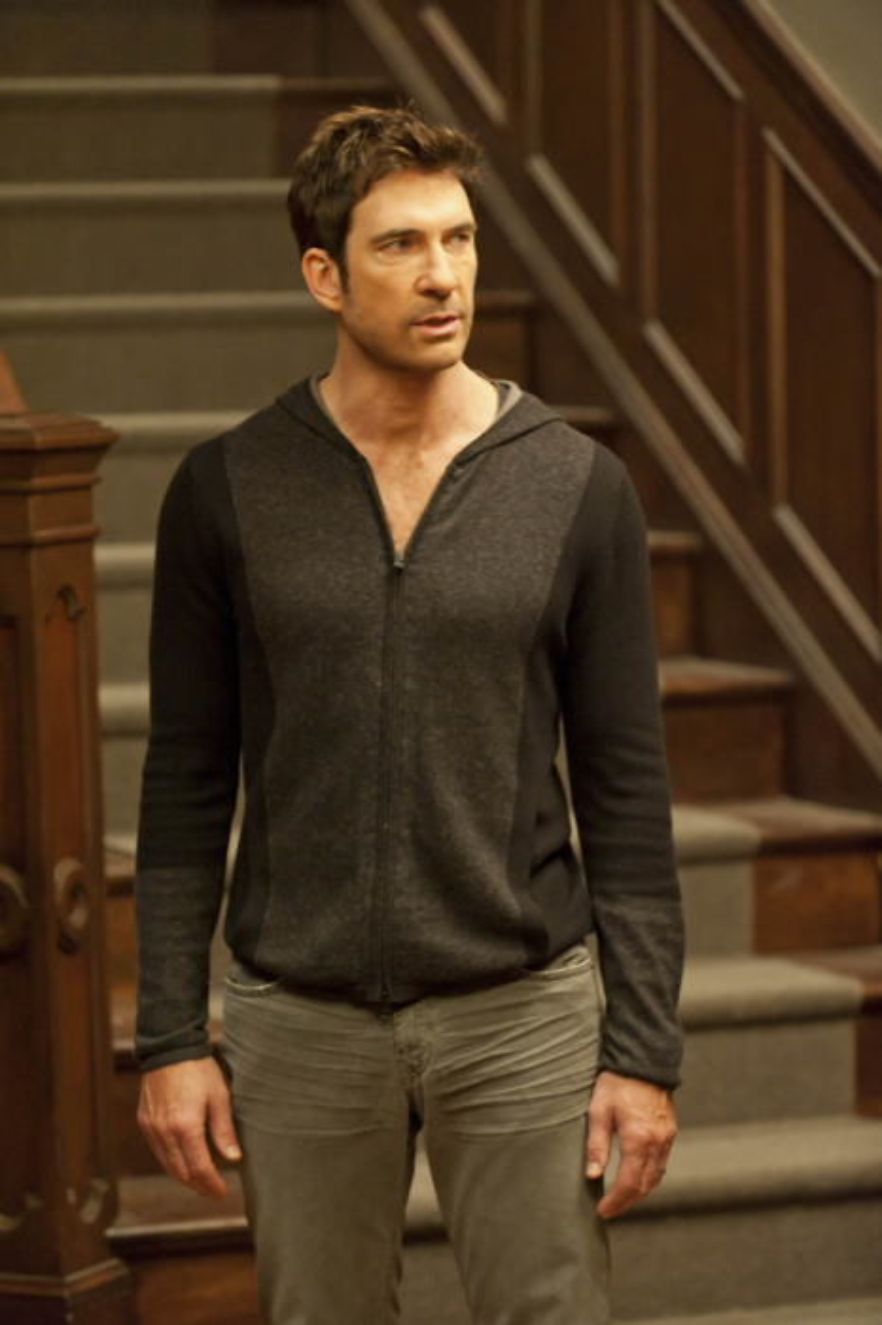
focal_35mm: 135
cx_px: 441
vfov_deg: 15.2
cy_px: 662
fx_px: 4966
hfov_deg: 10.2
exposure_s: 1/100
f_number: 4.5
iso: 3200
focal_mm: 135
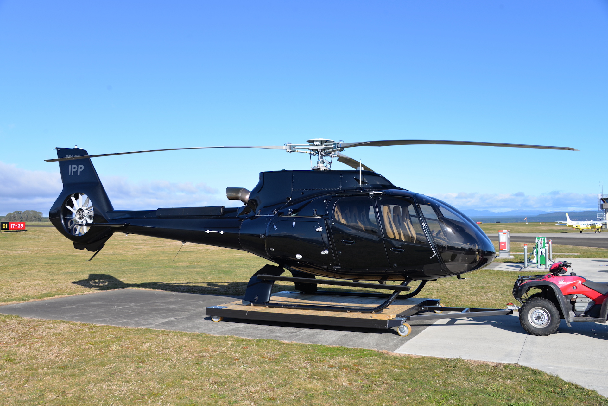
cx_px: 304
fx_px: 574
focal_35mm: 34
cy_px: 203
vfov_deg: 38.9
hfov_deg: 55.8
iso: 100
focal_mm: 34
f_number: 9
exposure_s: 1/200
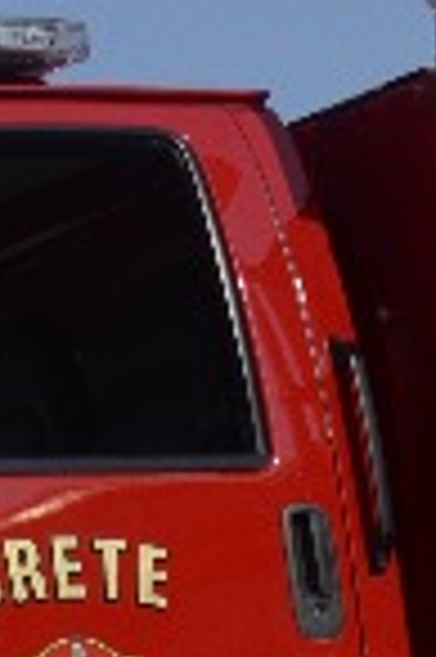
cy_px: 572
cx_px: 189
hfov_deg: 7.0
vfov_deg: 10.4
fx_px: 3587
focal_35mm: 197
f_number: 5.6
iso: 400
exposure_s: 1/3200
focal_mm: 24
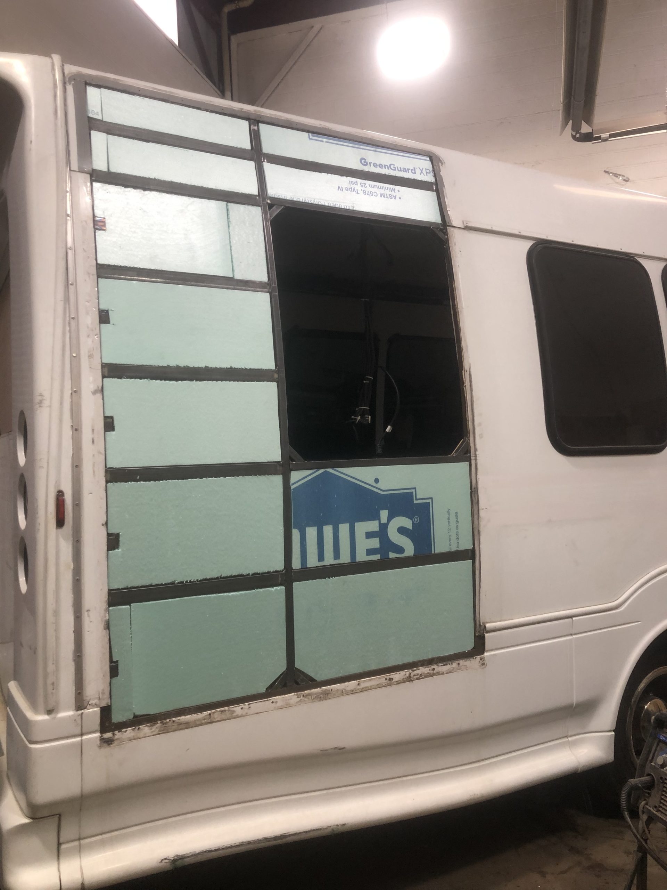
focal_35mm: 28
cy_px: 445
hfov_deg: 49.7
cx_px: 334
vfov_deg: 63.4
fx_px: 719
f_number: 1.8
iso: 25
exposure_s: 1/30
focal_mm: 3.99
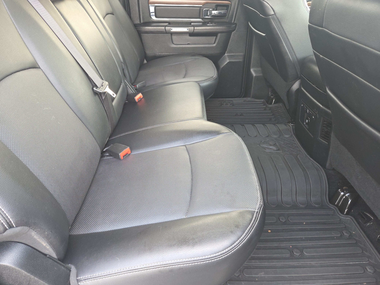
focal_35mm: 23
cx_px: 190
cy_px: 142
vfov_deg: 58.9
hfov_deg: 73.9
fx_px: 252
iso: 320
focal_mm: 5.4
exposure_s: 1/120
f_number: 1.8
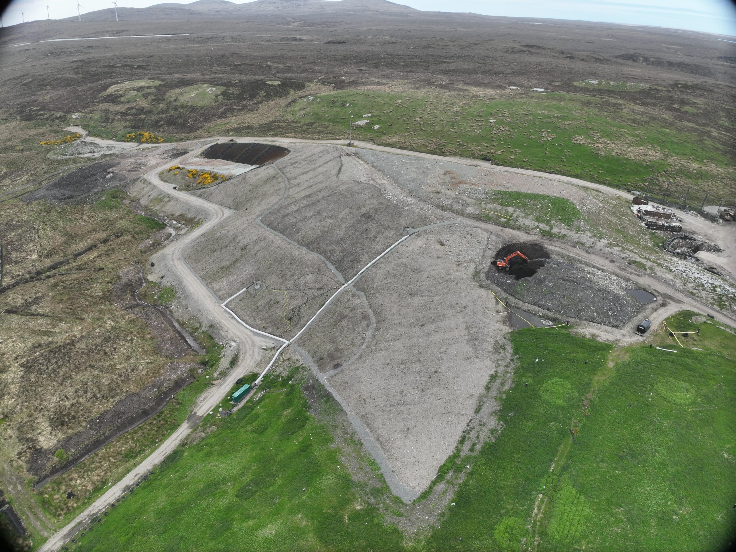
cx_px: 368
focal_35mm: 24
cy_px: 276
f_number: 2.8
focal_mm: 12.29
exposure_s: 1/1250
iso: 140
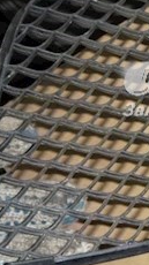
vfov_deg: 21.2
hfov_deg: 11.3
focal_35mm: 100
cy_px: 77
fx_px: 704
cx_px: 255
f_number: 4.3
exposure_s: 1/60
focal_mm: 5.9
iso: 400
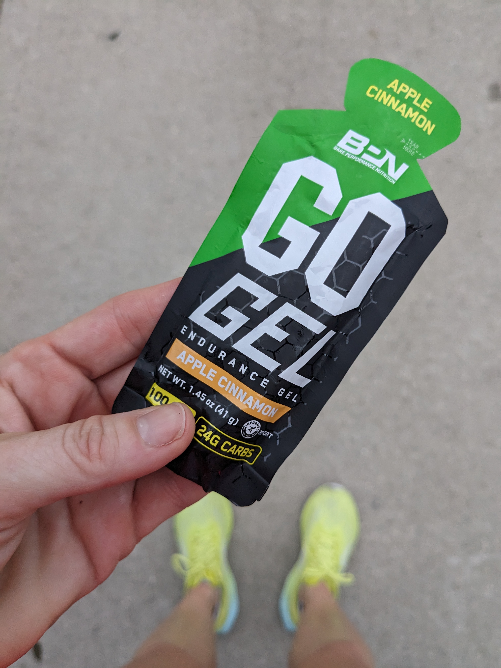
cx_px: 250
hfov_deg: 51.4
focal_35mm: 27
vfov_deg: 65.3
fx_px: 521
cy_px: 334
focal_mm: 4.38
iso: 235
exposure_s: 1/120
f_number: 1.73
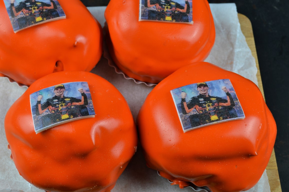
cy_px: 96
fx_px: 421
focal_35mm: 52
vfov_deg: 25.7
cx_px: 144
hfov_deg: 37.9
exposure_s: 1/10
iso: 100
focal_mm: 35
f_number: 8
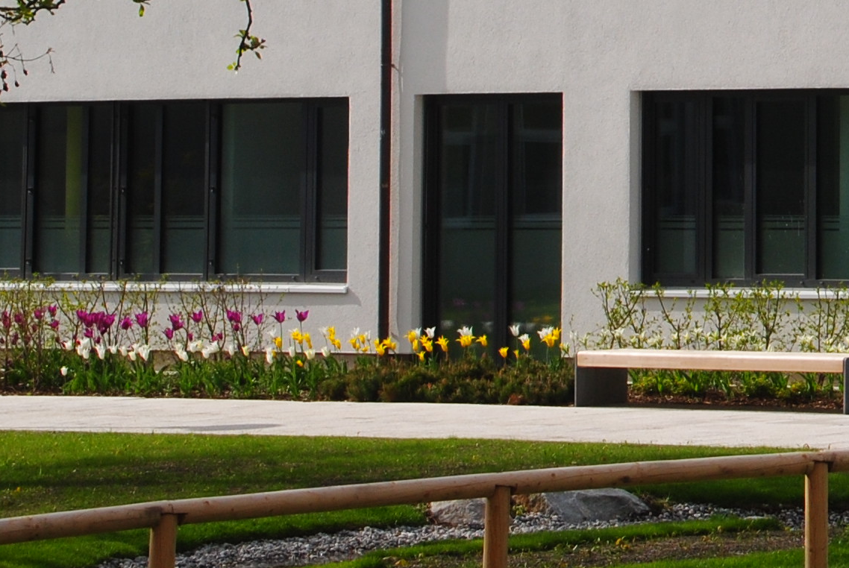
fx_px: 5785
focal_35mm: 245
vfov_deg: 5.6
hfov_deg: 8.2
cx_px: 1306
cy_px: -221
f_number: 10
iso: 160
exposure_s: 1/250
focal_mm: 48
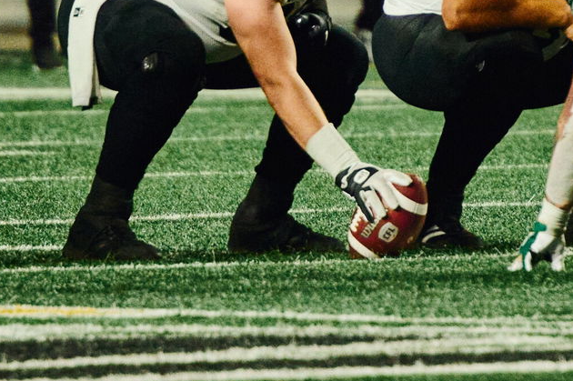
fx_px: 24253
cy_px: -8
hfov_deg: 1.4
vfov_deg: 0.9
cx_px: 352
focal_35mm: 1525
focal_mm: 400
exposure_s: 1/1000
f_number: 5.6
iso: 6400
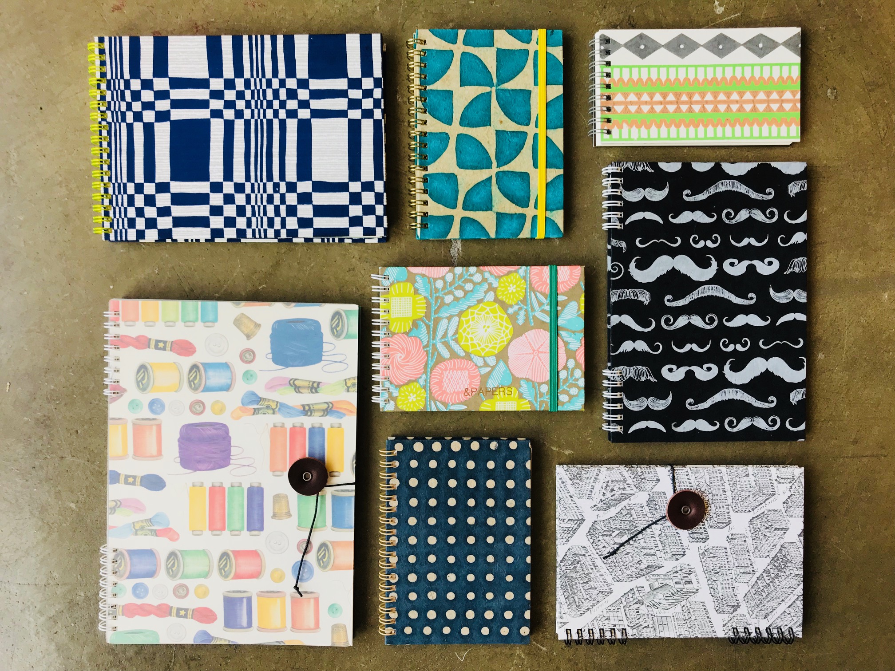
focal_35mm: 28
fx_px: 724
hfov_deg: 63.4
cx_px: 448
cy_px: 336
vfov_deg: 49.7
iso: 32
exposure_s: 1/60
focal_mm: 3.99
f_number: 1.8
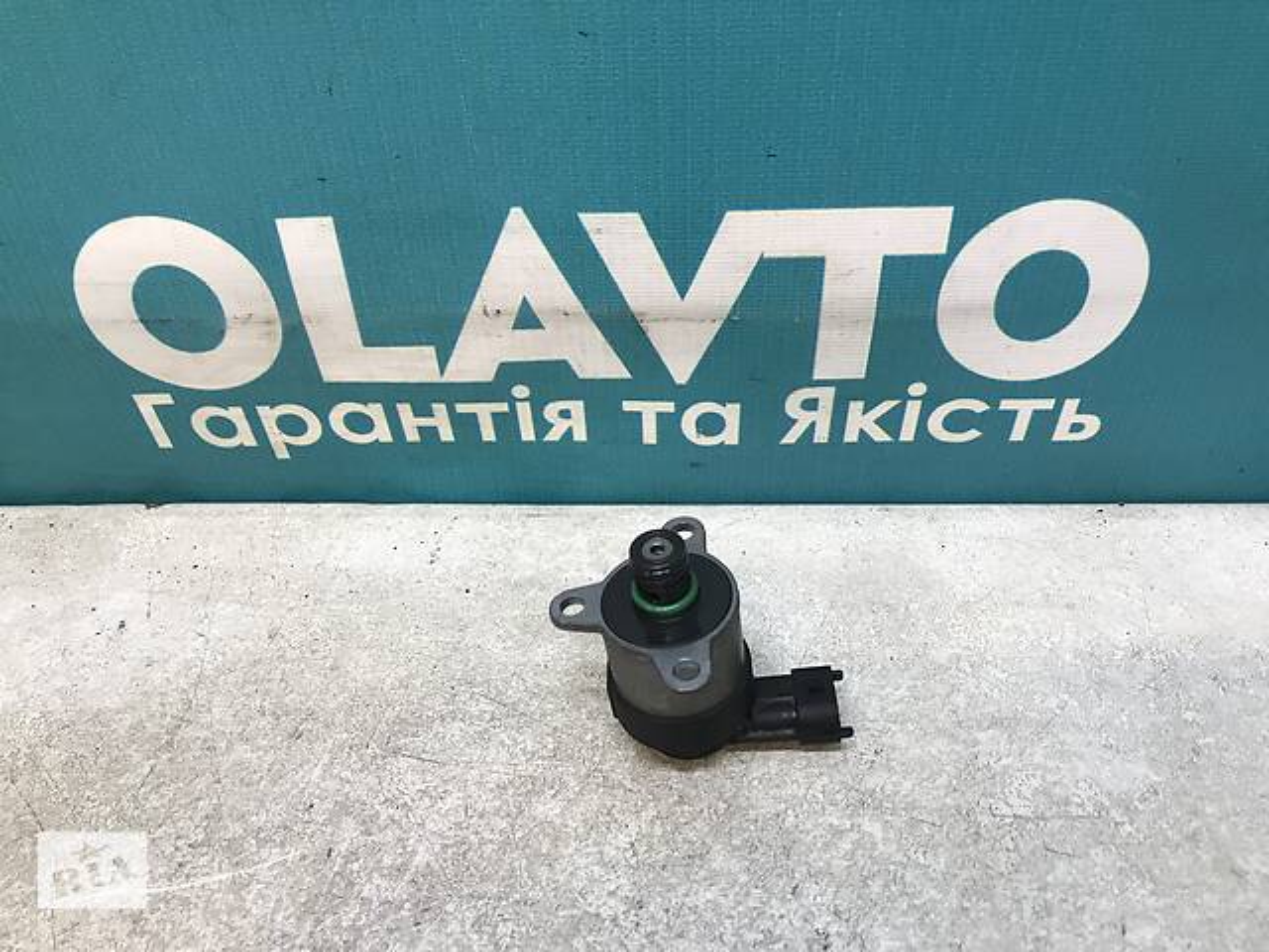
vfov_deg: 49.7
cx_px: 634
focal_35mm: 28
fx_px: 1026
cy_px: 476
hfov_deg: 63.4
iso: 32
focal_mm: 4
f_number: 1.8
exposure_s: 1/33
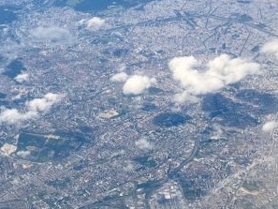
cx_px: 15
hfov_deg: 18.3
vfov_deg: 14.0
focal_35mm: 105
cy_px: 165
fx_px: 844
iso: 20
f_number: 2
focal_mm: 6
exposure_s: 1/1261
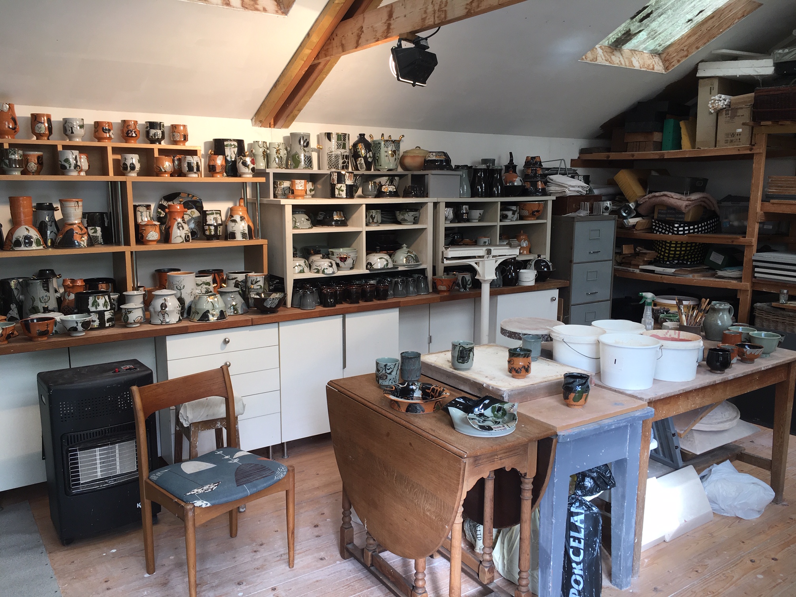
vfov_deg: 48.2
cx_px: 398
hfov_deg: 61.7
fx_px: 667
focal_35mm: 29
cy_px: 298
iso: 25
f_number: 2.2
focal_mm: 4.15
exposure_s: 1/50
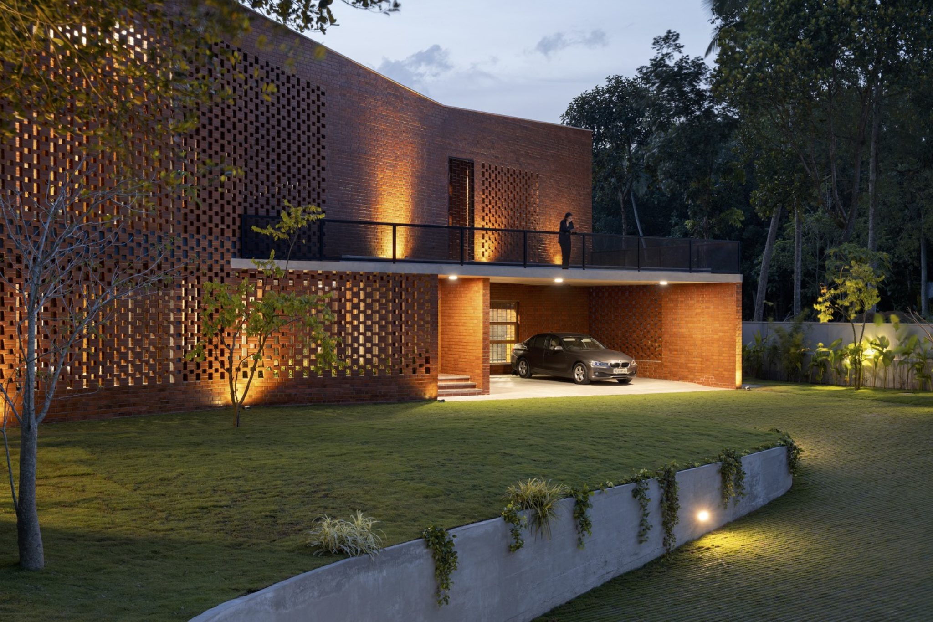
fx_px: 1062
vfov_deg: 32.6
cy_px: 311
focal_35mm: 41
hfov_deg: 47.4
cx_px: 466
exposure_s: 2
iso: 200
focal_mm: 41
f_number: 11
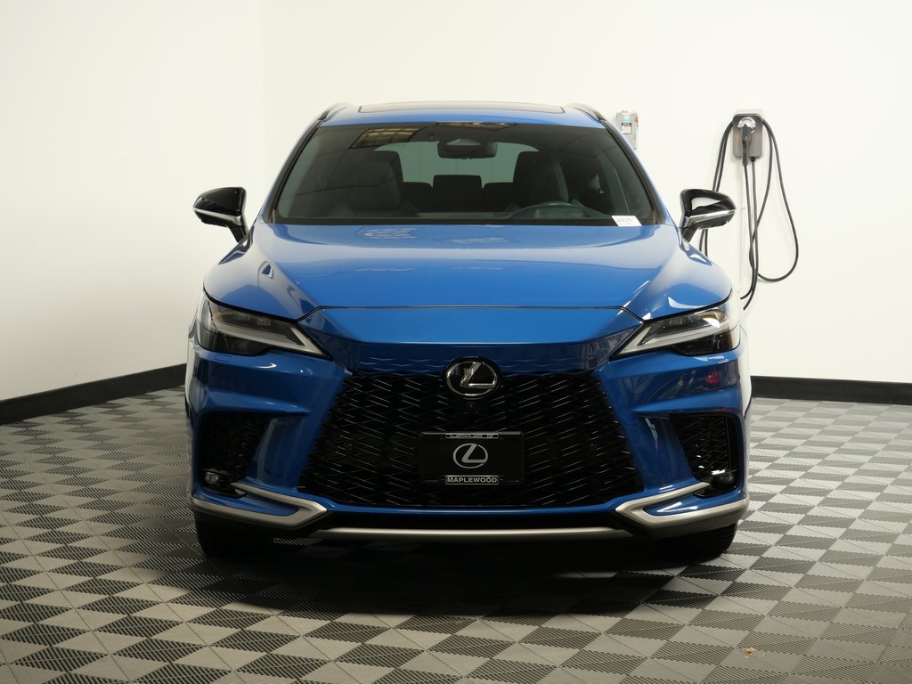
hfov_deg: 32.2
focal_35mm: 60
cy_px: 342
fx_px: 1581
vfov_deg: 24.4
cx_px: 456
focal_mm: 30
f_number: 4.9
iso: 250
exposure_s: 1/200
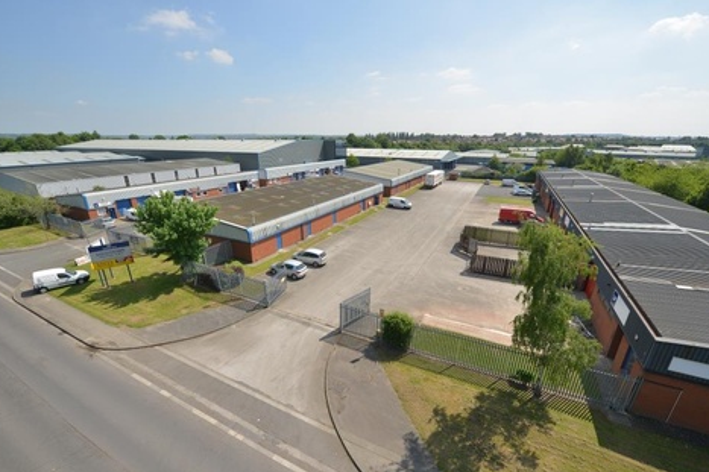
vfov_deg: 77.2
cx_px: 357
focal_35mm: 15
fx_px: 295
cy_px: 250
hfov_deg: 100.4
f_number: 8
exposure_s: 1/200
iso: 100
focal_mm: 14
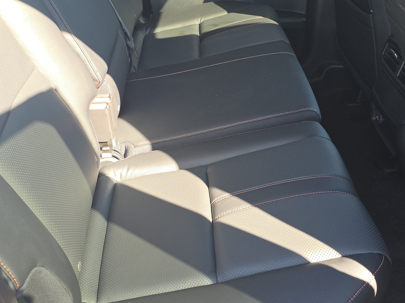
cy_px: 146
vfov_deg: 34.4
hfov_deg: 44.8
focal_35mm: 42
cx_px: 205
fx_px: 491
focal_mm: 6.3
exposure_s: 1/180
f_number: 1.7
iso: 64
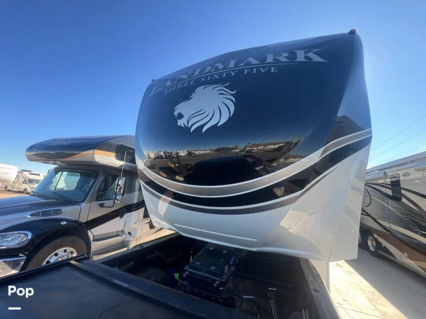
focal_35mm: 13
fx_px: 160
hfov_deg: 106.2
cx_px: 213
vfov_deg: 89.9
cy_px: 160
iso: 32
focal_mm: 1.57
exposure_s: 1/234
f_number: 1.8
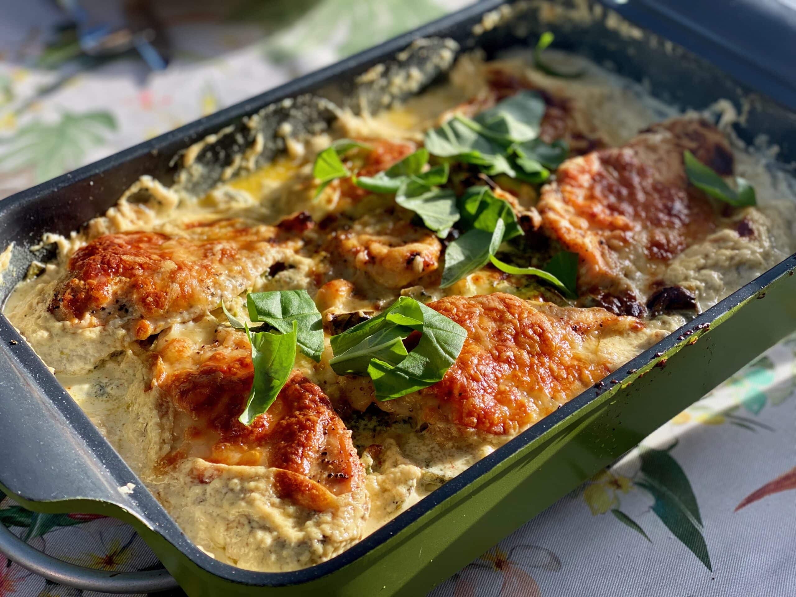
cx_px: 398
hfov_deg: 36.8
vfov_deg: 28.0
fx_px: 1196
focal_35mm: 52
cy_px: 298
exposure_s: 1/269
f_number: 2
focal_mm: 6
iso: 20
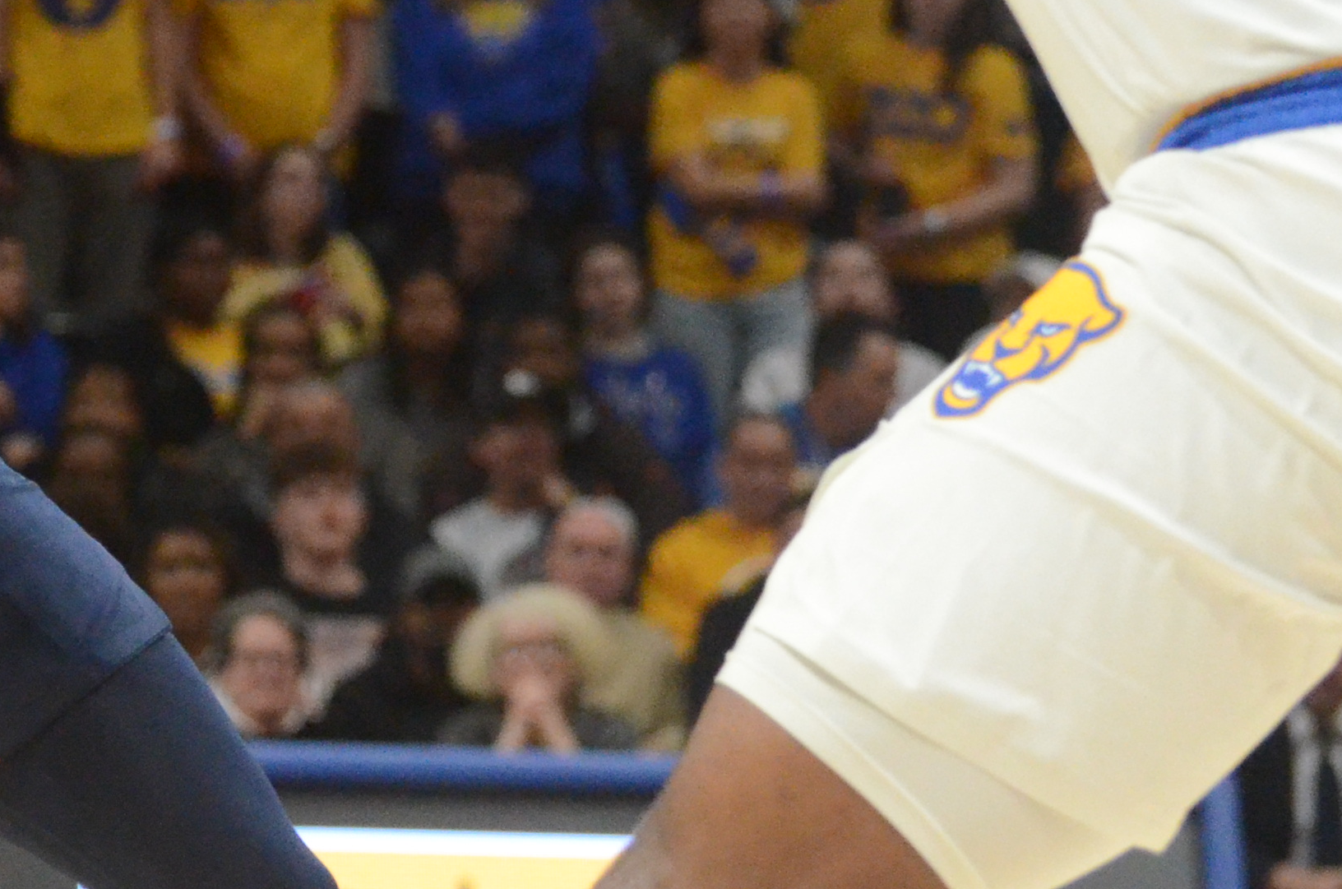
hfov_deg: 4.5
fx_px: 17187
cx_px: -135
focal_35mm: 462
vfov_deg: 3.0
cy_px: 109
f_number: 4.5
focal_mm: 102
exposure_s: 1/500
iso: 4000
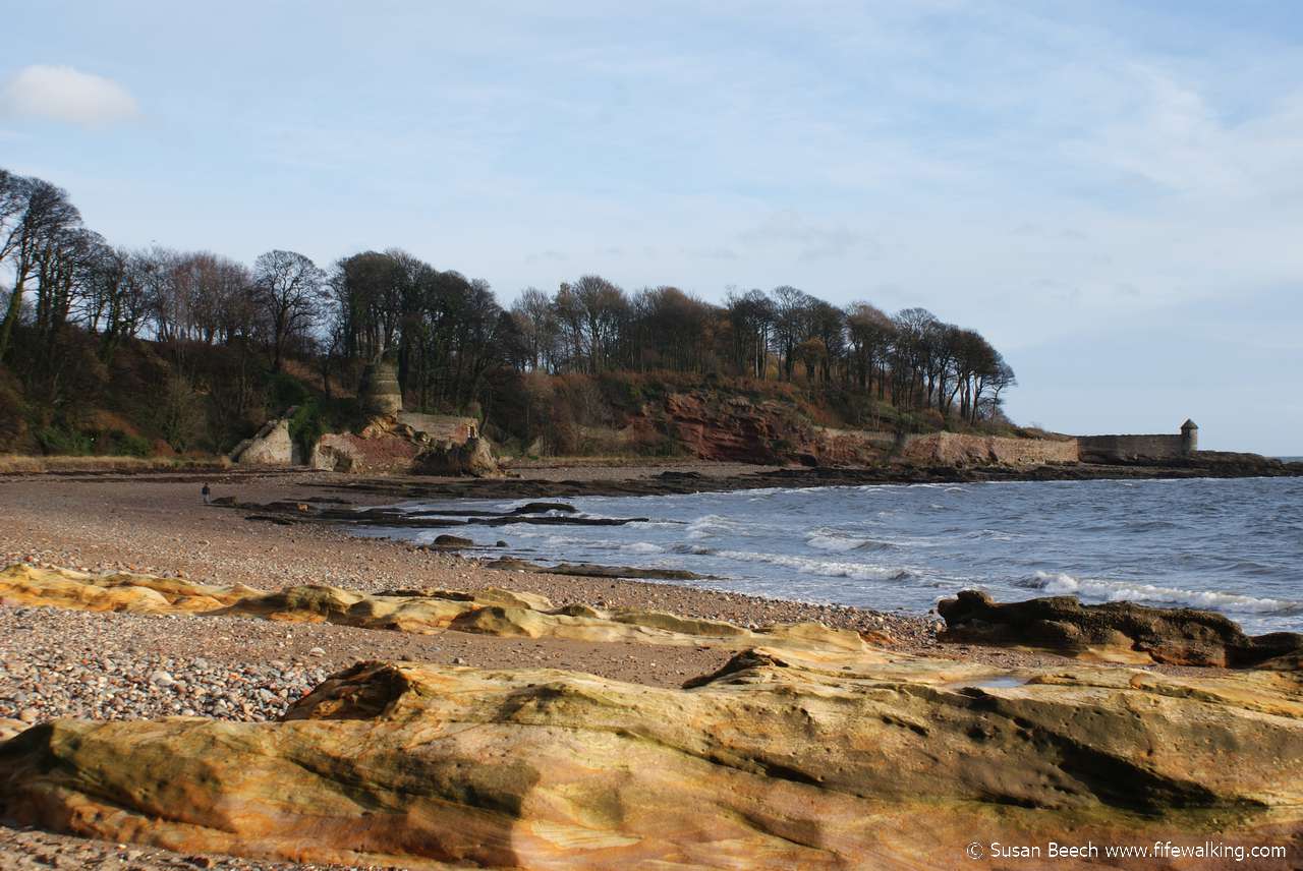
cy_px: 436
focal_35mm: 52
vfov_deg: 25.8
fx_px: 1902
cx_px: 652
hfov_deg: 37.8
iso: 100
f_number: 10
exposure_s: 1/80
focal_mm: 35
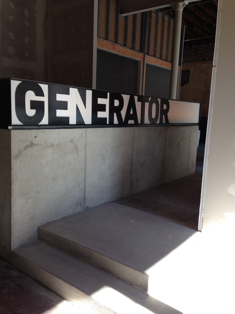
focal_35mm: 33
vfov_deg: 55.4
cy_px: 157
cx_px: 118
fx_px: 299
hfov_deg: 42.9
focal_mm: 4.12
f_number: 2.4
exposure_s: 1/120
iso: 64
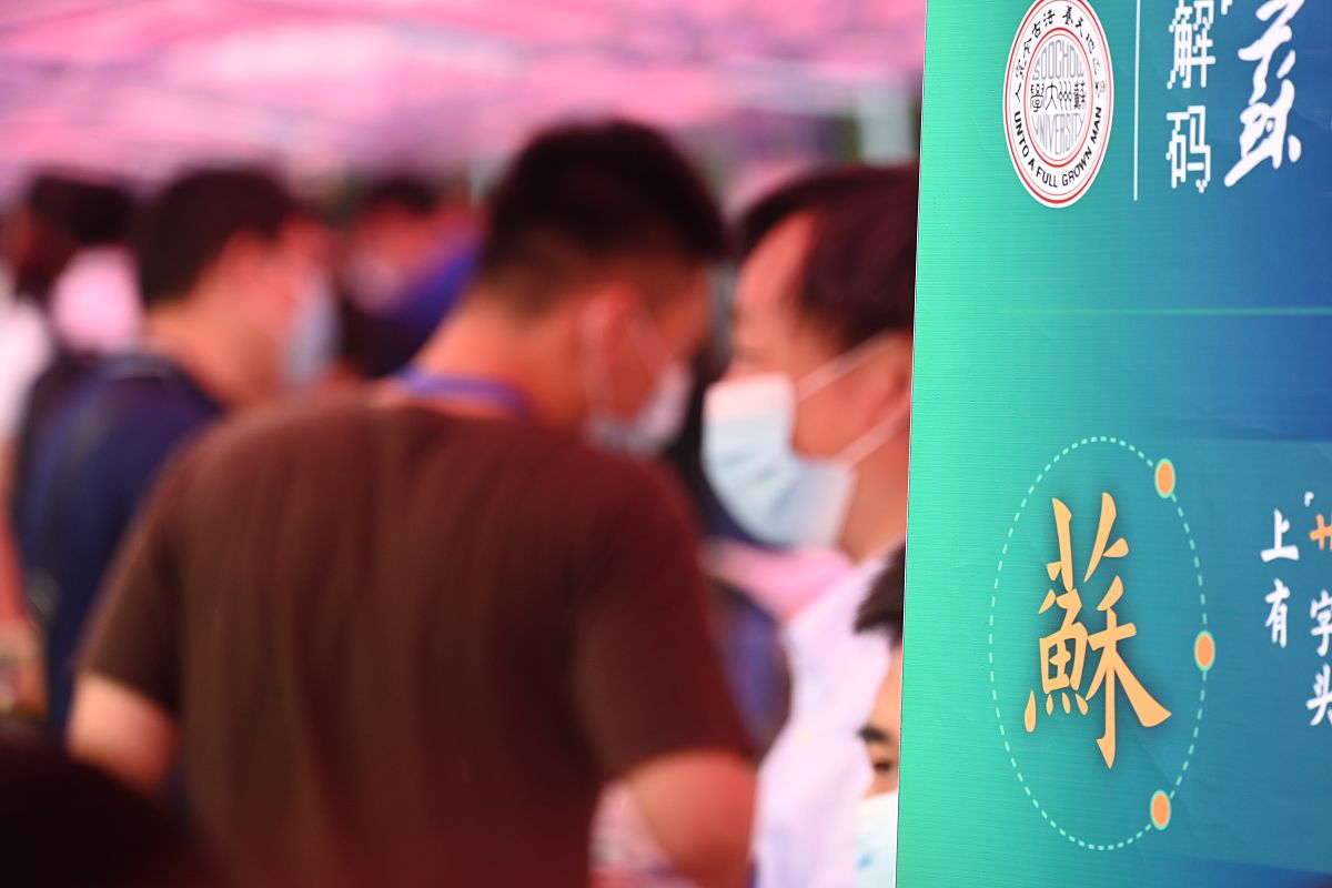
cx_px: 666
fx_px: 7399
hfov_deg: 10.3
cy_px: 444
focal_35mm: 200
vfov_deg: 6.9
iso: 640
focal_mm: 200
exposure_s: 1/200
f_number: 6.3
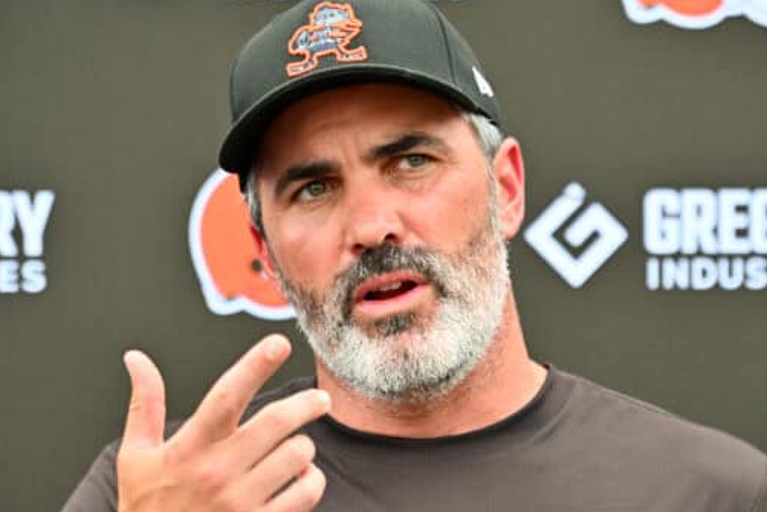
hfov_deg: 6.7
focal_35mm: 306
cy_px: 339
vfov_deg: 4.5
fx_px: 6521
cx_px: 387
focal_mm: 200
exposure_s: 1/1000
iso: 400
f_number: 4
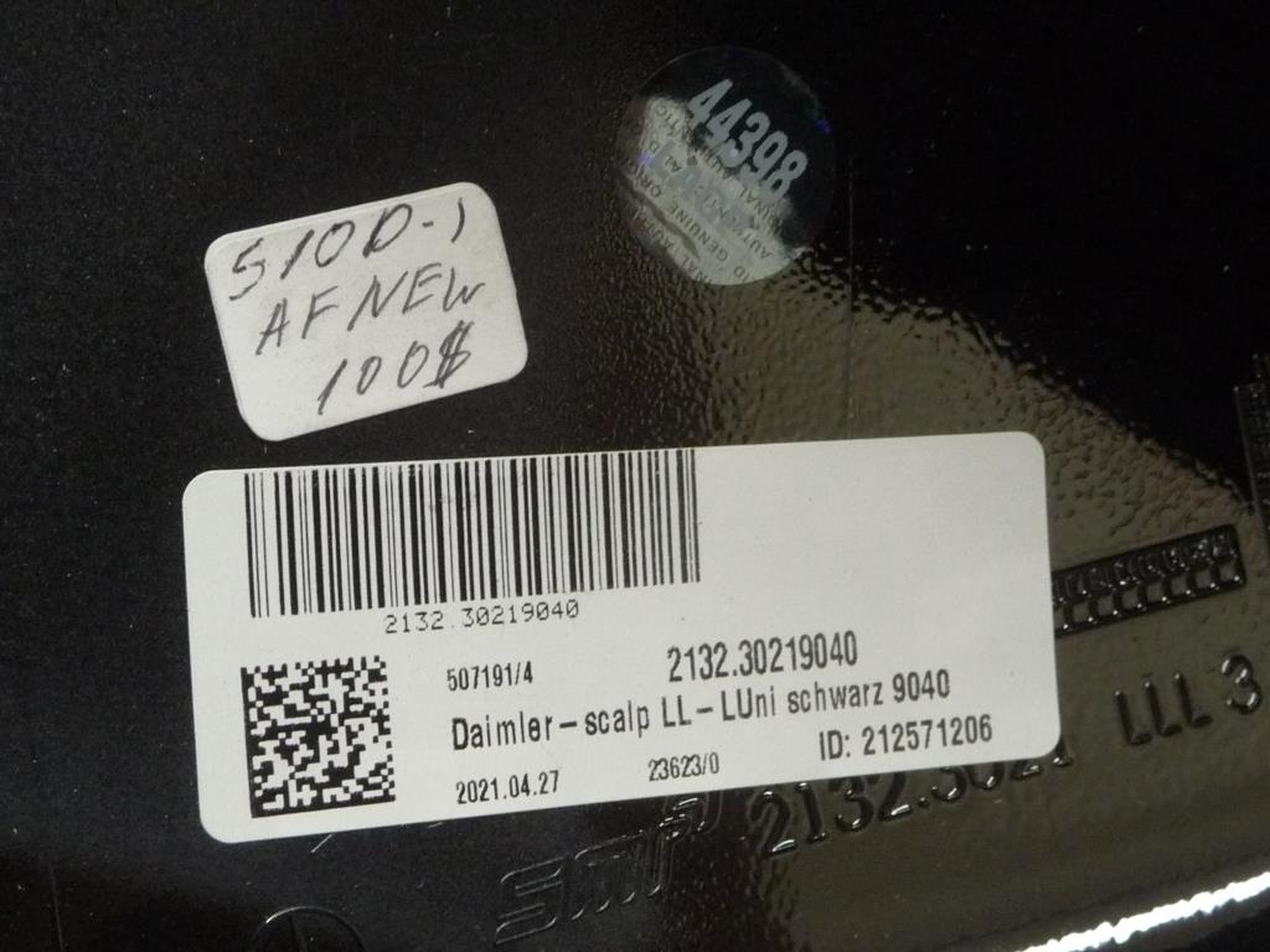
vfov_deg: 25.7
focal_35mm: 57
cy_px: 476
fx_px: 2091
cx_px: 635
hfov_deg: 33.8
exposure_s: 1/25
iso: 400
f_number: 3.6
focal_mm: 5.6
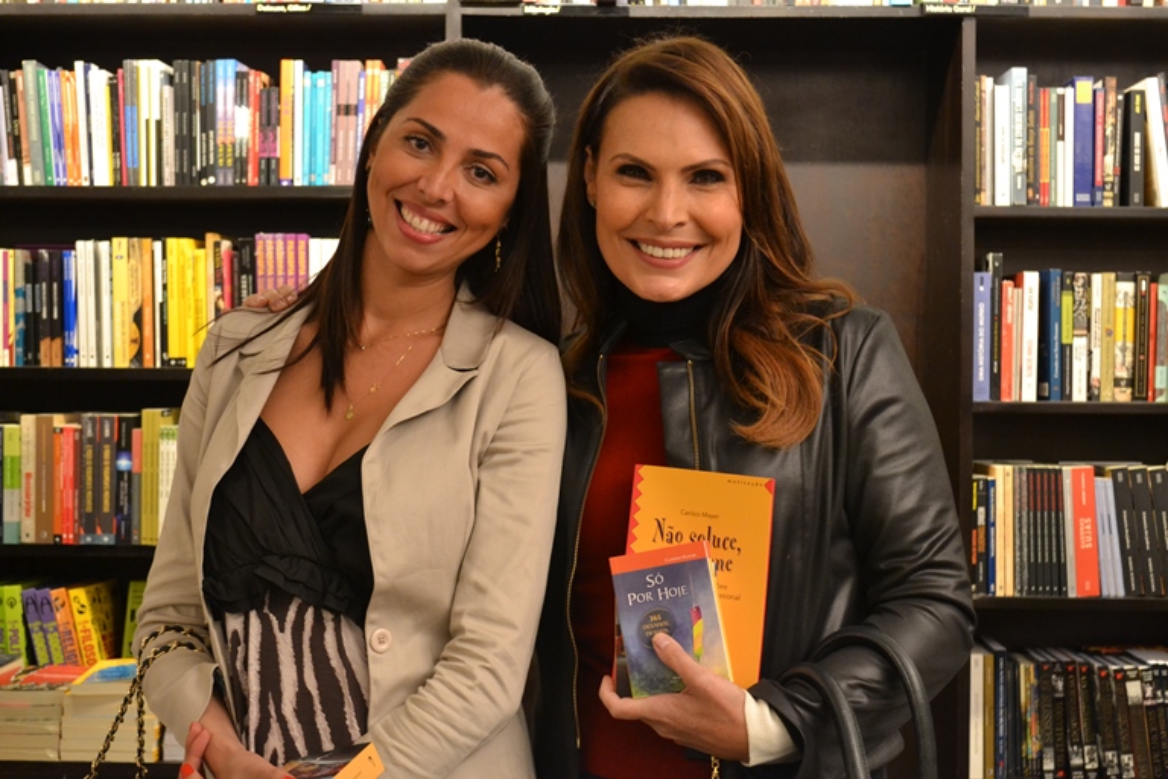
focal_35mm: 51
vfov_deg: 26.5
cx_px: 584
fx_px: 1655
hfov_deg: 38.9
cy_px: 390
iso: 2000
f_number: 5
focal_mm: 34
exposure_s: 1/15
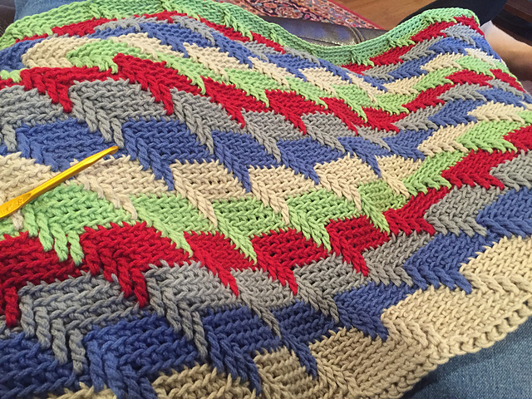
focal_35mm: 29
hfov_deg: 61.7
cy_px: 200
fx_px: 446
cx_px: 266
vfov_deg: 48.2
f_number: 2.2
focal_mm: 4.15
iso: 250
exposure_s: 1/15
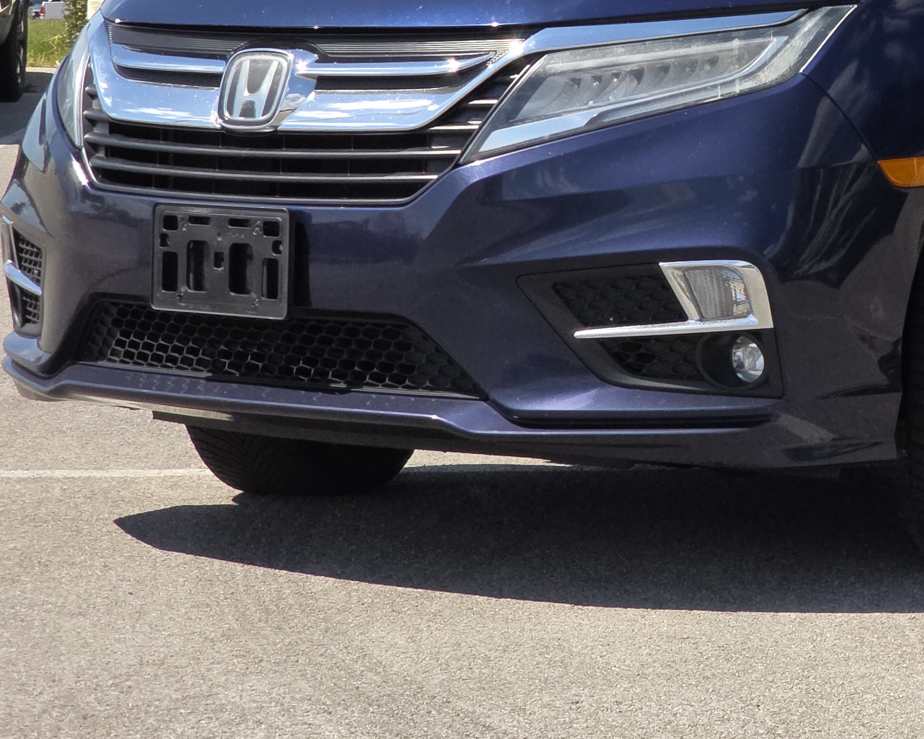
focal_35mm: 166
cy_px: -18
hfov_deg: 11.4
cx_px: 1087
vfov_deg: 9.2
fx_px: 4539
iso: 50
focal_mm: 7.9
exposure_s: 1/1780
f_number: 2.4
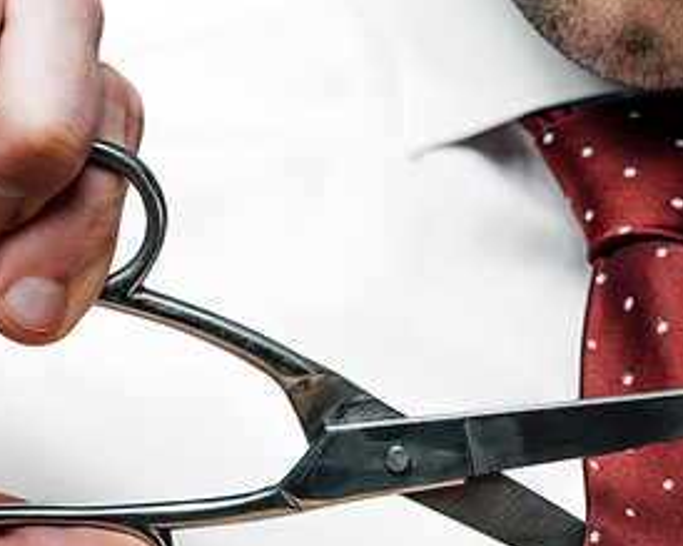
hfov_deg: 8.9
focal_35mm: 218
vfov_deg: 7.0
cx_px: 528
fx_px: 4405
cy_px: 652
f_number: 8
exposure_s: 1/200
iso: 125
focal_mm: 85
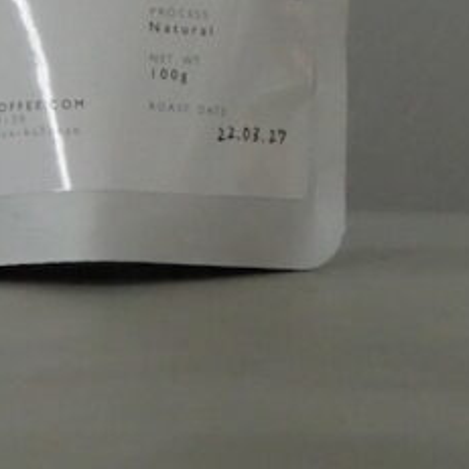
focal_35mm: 251
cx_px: -169
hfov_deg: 6.9
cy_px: -229
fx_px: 3847
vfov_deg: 6.9
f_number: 5.6
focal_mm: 32
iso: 6400
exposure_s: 1/100
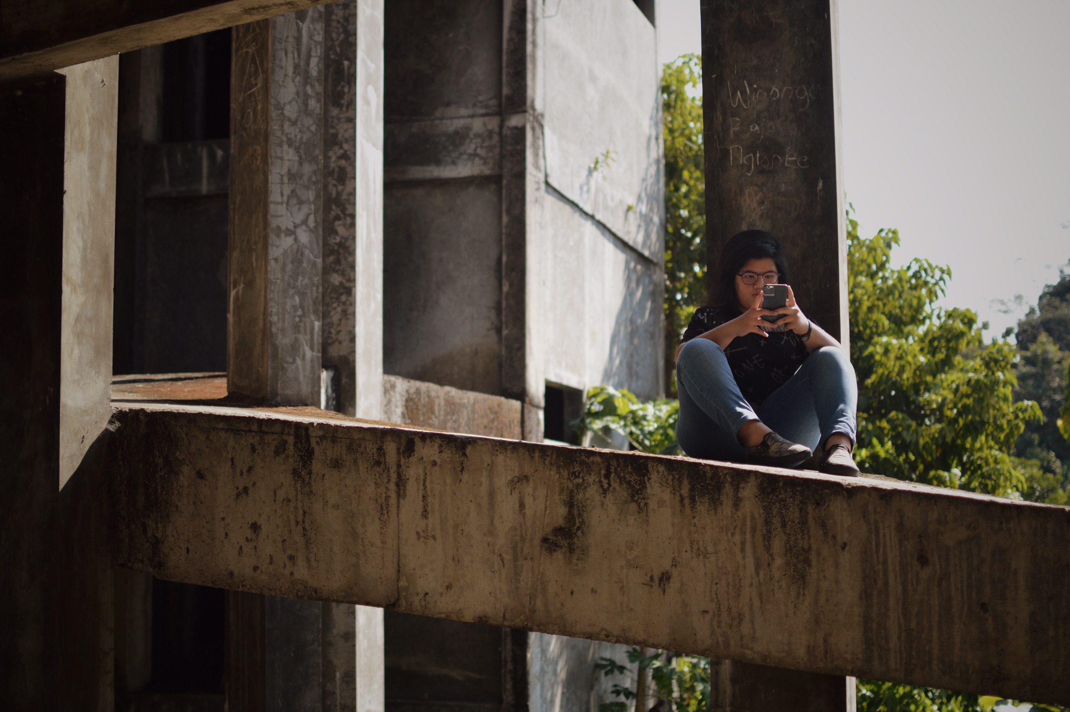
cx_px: 535
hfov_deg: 37.9
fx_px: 1559
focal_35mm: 52
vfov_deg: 25.7
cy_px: 356
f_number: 1.8
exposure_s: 1/1250
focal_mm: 35
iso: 100
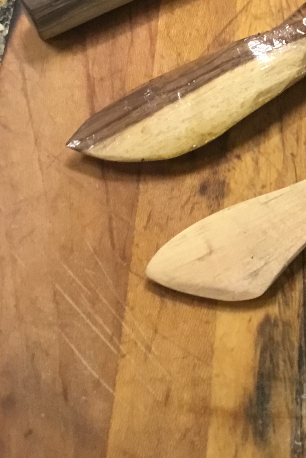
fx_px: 1045
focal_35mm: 82
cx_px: 327
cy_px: 107
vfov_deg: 24.4
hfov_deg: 16.2
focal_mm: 3.3
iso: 160
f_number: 2.4
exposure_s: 1/30
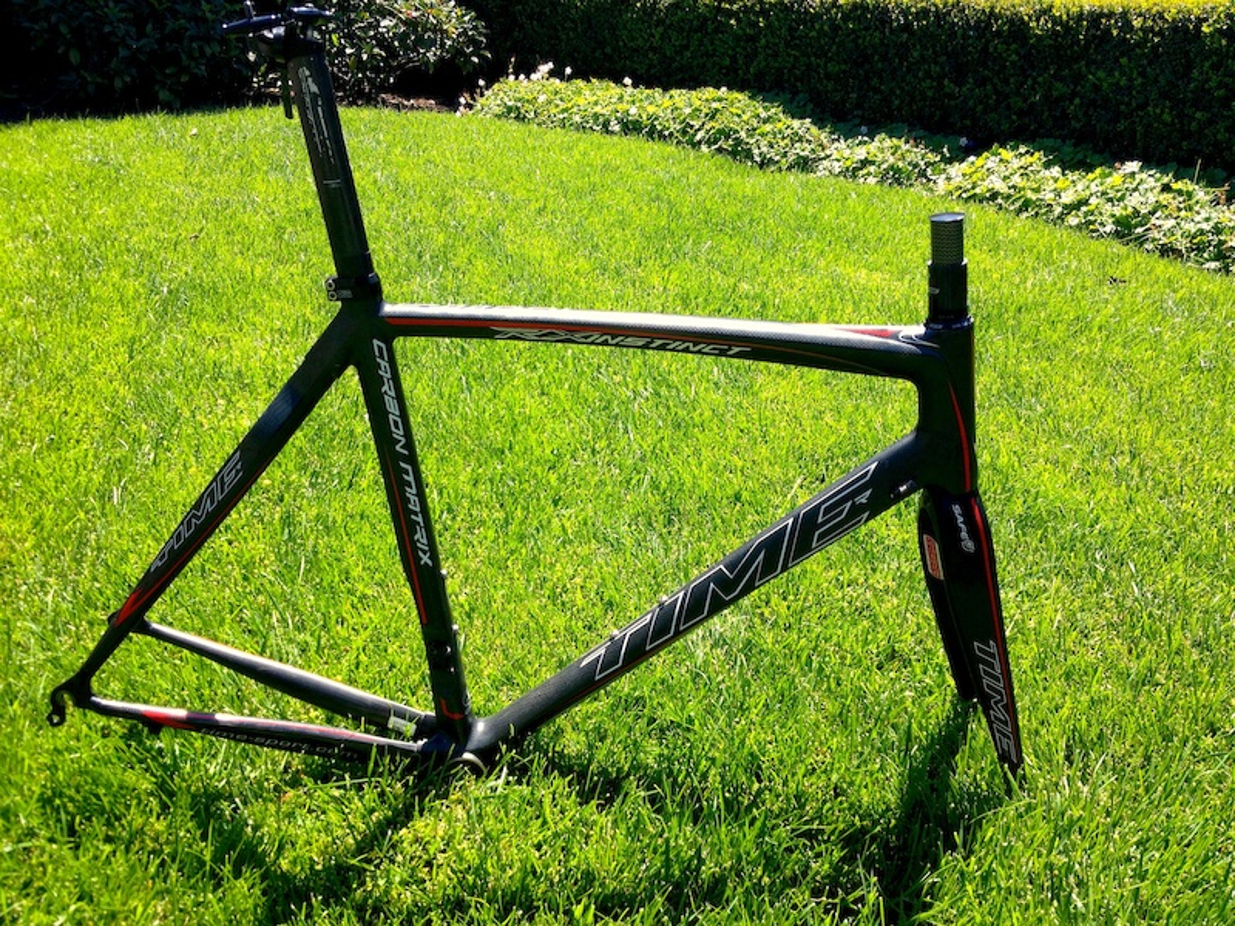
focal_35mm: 35
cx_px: 618
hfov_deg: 52.6
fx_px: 1249
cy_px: 463
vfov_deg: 40.7
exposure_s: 1/464
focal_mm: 4.28
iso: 50
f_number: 2.4
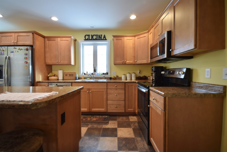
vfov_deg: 77.3
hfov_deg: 100.4
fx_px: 95
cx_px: 114
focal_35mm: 15
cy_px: 76
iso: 200
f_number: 6.3
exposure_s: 1/10
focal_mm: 10
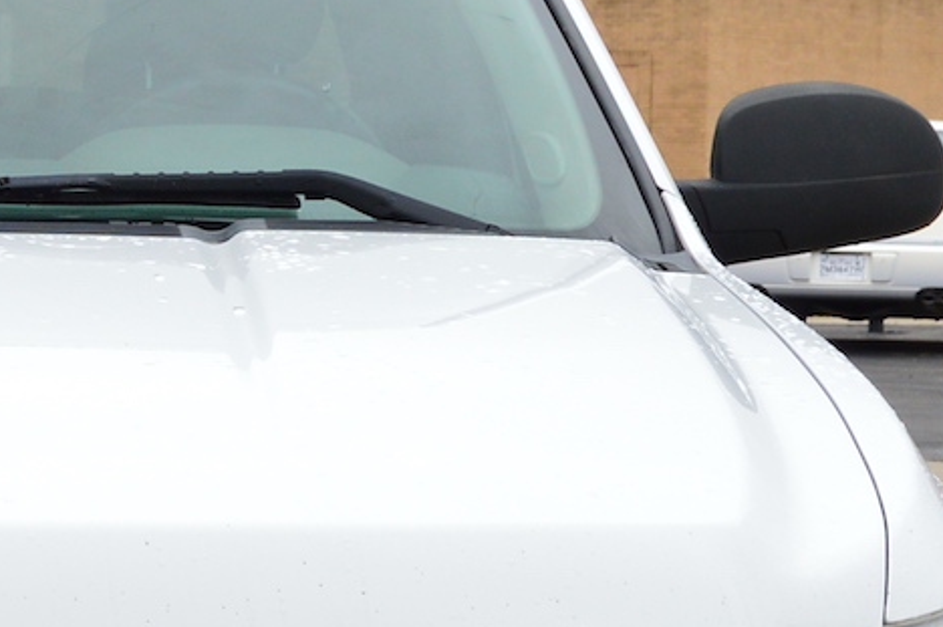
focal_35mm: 160
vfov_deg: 8.5
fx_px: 4187
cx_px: -167
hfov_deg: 12.6
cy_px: 578
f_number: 10
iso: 400
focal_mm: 26
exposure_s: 1/320
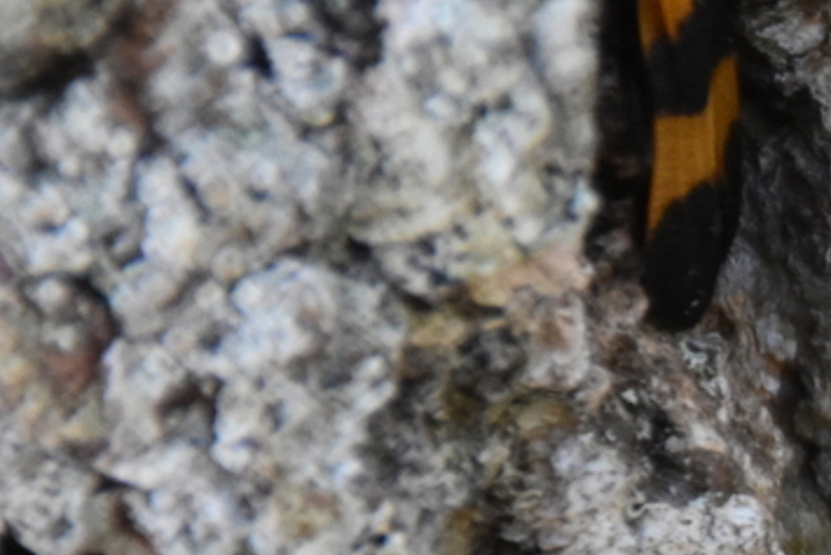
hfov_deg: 2.3
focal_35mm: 908
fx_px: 20967
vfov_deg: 1.5
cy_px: 487
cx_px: 1580
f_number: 5.6
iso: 1800
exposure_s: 1/125
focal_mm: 140
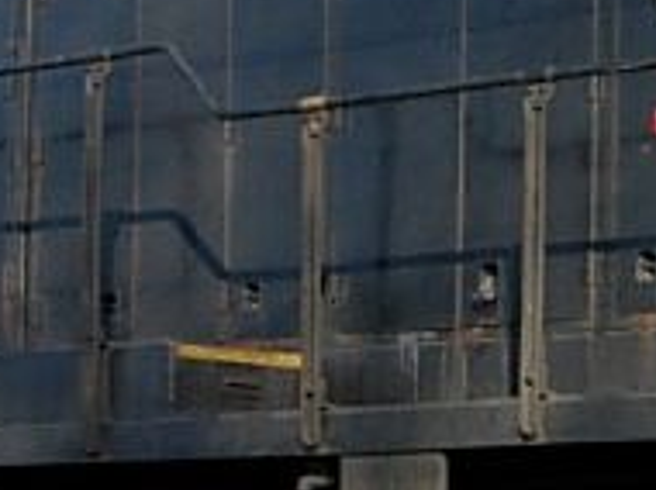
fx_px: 4183
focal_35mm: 221
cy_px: 276
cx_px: 86
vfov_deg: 6.7
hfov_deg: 8.9
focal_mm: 8.5
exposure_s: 1/703
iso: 64
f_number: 2.9
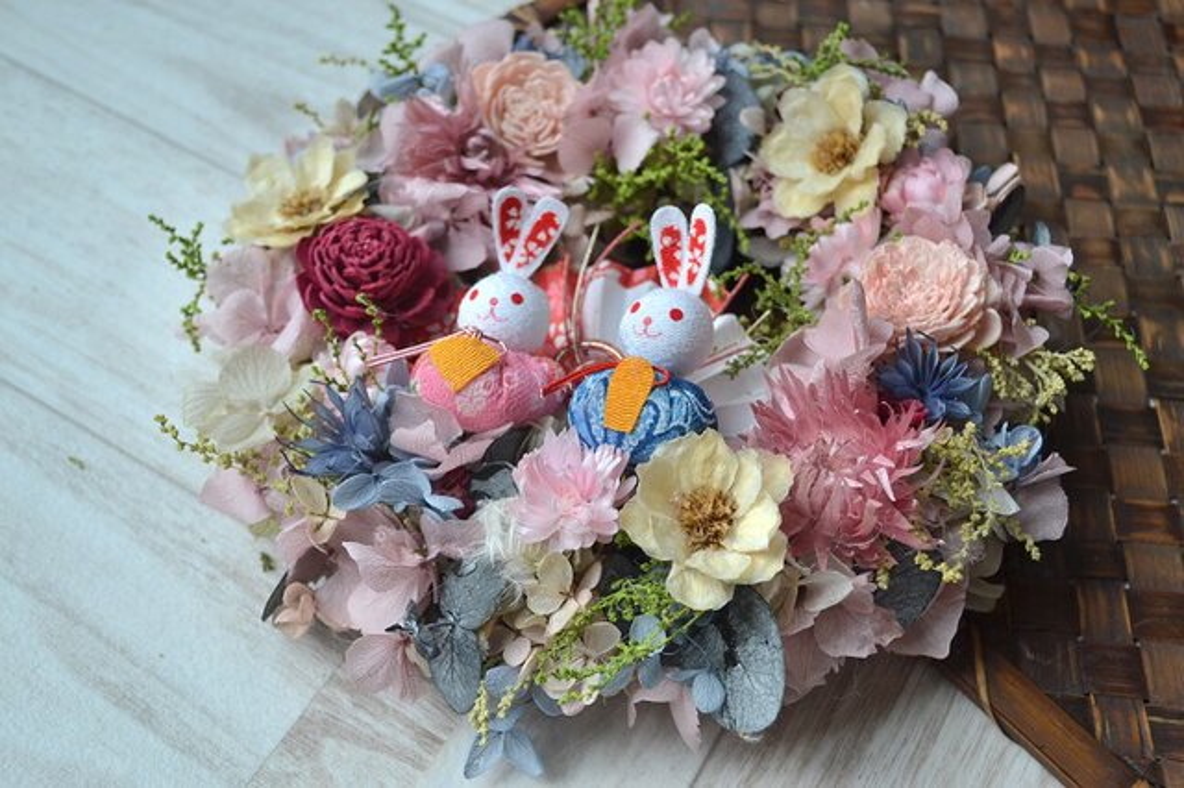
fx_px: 1479
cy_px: 394
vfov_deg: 29.8
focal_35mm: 45
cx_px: 592
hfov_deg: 43.6
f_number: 4.5
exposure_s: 1/60
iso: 400
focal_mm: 30
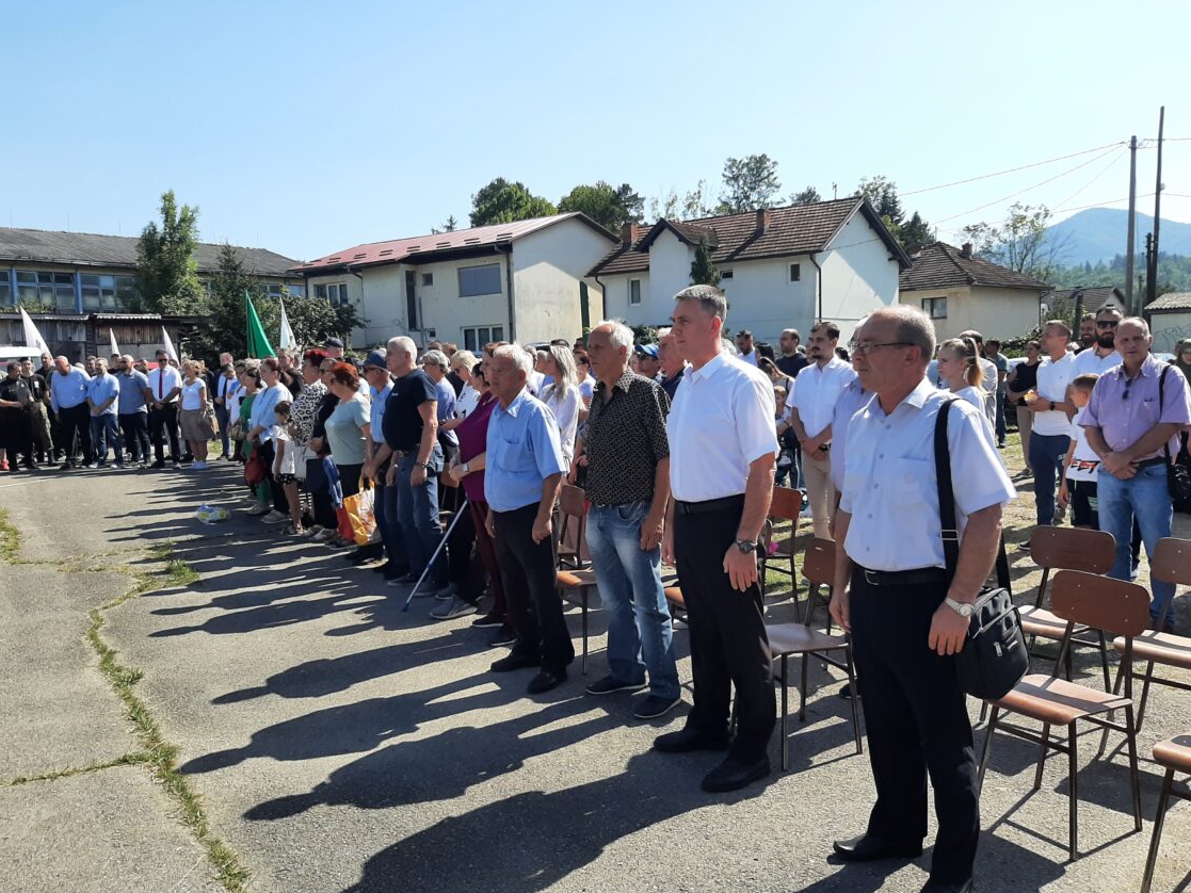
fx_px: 929
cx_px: 597
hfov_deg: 65.3
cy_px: 456
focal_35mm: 27
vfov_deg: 51.4
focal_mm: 3.93
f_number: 1.7
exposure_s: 1/2049
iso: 40
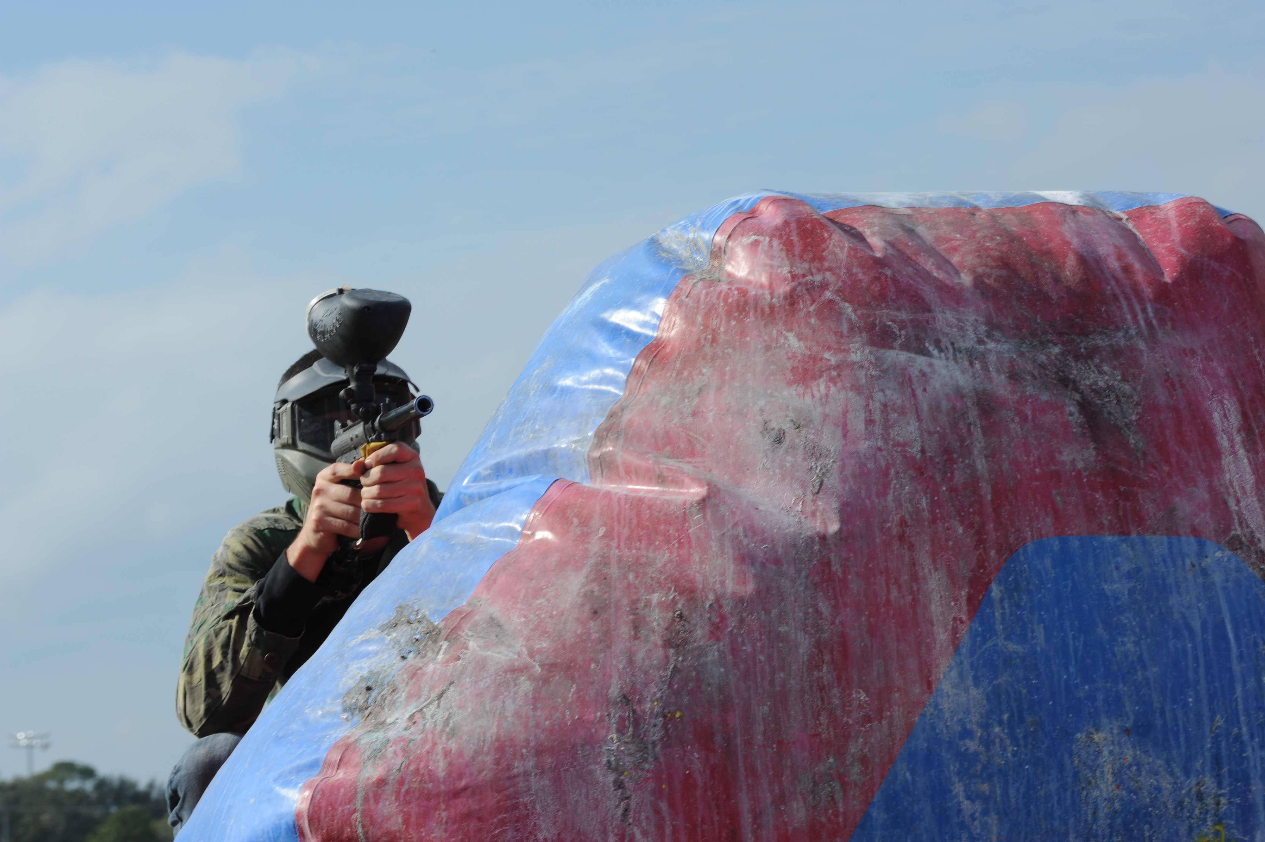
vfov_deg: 8.1
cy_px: 421
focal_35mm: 170
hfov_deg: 12.1
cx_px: 632
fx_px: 5970
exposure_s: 1/100
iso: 200
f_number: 18
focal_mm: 170
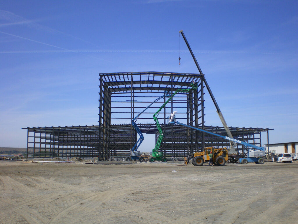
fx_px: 327
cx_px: 149
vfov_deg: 37.7
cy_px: 112
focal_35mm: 38
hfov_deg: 49.0
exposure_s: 1/640
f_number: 4.6
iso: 80
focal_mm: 6.3
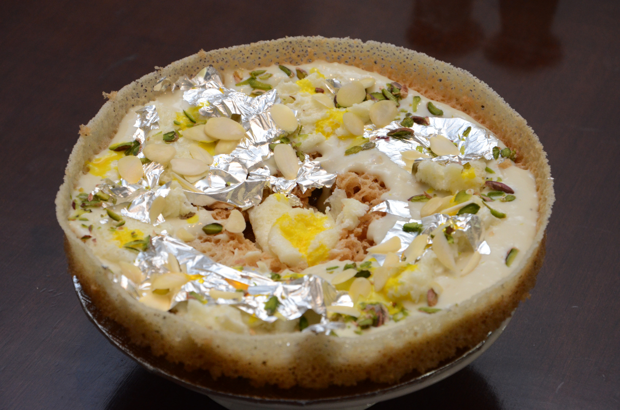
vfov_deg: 13.0
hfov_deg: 19.5
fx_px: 1804
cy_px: 205
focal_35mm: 105
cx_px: 310
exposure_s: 1/60
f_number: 8
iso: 1250
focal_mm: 70
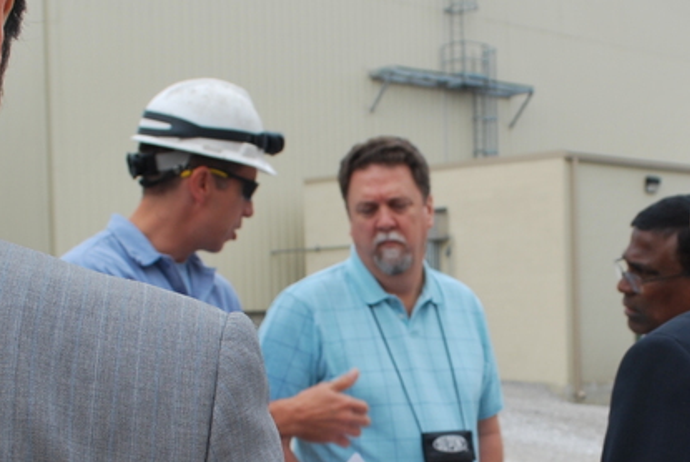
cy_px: 380
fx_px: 1248
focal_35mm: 65
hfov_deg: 30.6
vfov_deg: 20.7
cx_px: 477
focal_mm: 18
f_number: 6.3
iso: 100
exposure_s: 1/160
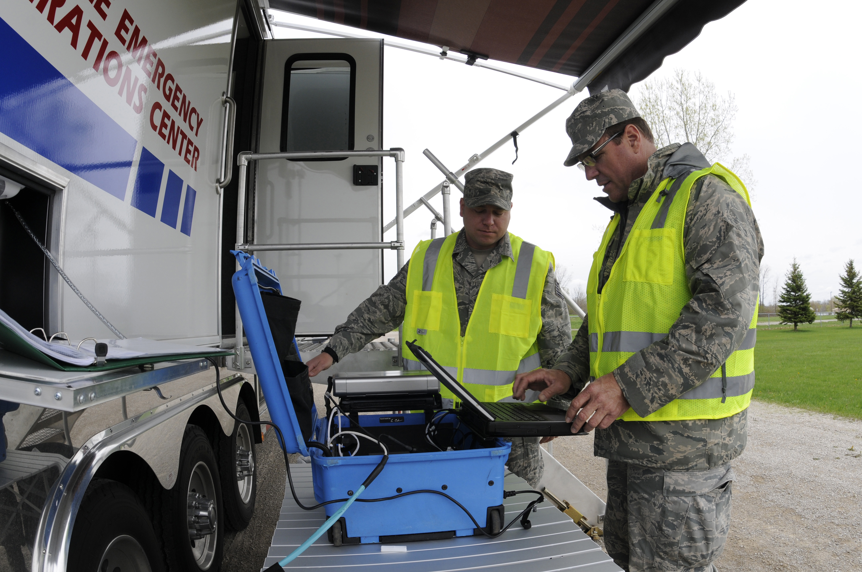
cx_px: 431
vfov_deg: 53.0
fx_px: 574
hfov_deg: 73.8
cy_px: 286
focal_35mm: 24
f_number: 9
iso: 200
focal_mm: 16
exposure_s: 1/125
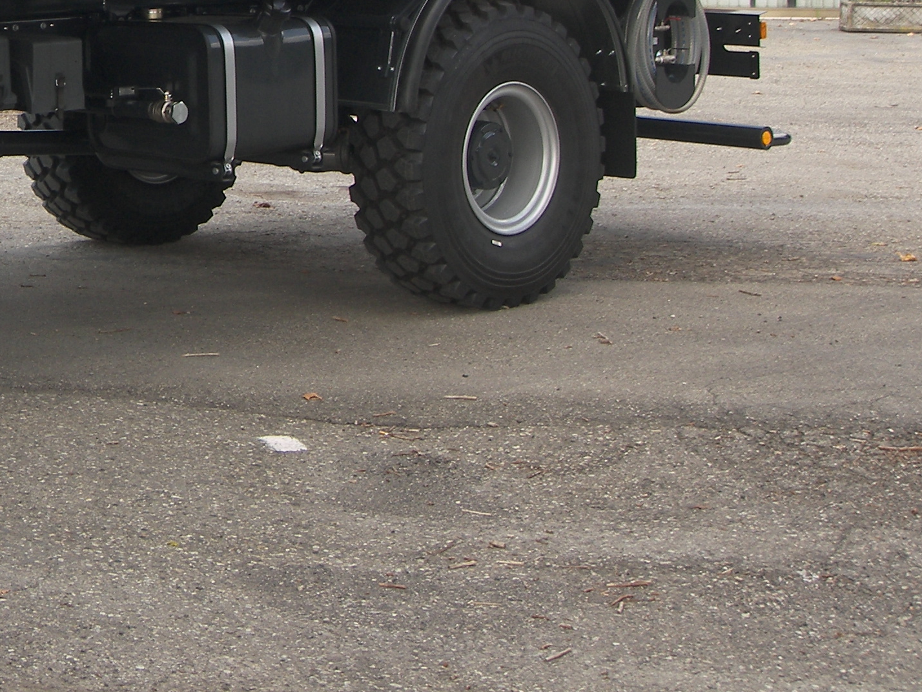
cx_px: -130
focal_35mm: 80
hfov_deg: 22.8
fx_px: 2131
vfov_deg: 17.7
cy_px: -92
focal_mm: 7.3
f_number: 3.2
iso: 50
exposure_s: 1/200
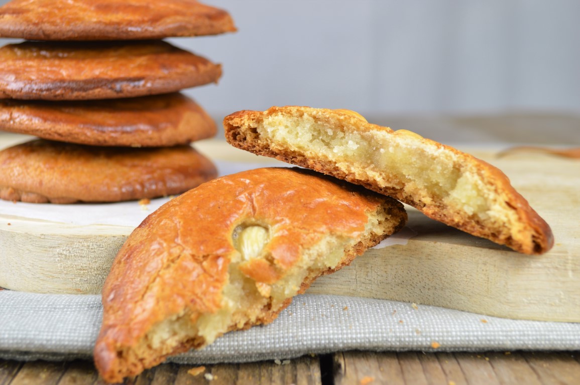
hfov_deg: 41.1
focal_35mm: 48
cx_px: 290
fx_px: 773
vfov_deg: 28.0
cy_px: 192
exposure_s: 1/8
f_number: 5.6
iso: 100
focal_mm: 32
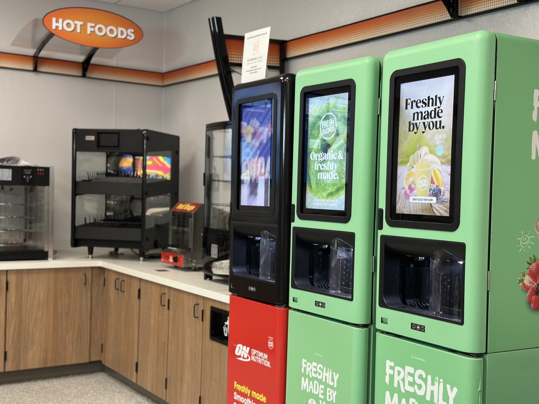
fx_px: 747
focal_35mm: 48
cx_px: 270
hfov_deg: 39.7
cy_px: 202
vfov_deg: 30.3
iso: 160
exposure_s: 1/60
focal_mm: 6.86
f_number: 1.78
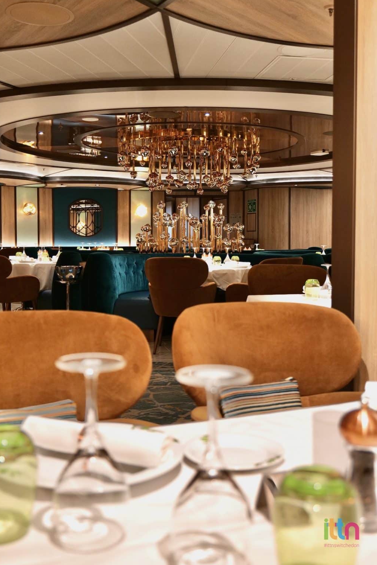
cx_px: 183
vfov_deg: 50.7
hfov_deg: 35.1
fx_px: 597
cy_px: 270
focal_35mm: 38
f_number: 4.5
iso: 2000
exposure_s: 1/60
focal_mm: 36
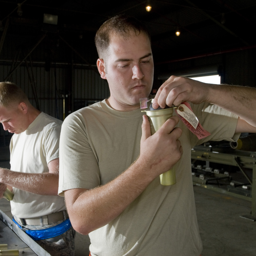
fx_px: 351
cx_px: 88
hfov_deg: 39.6
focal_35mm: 42
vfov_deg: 40.0
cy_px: 128
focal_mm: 22
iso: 400
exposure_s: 1/250
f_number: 5
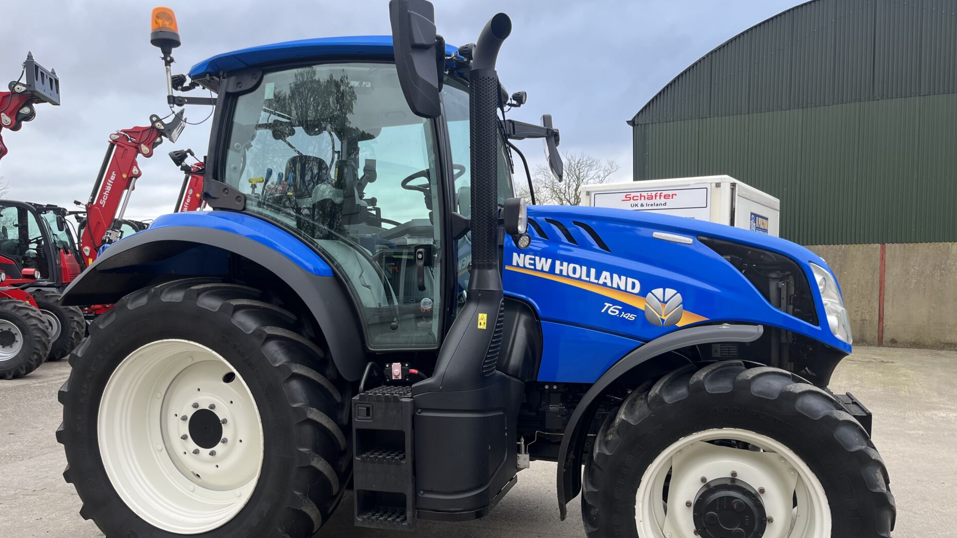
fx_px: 736
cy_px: 323
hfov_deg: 66.1
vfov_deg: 40.0
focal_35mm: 29
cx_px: 483
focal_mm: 5.1
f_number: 1.6
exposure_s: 1/209
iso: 40
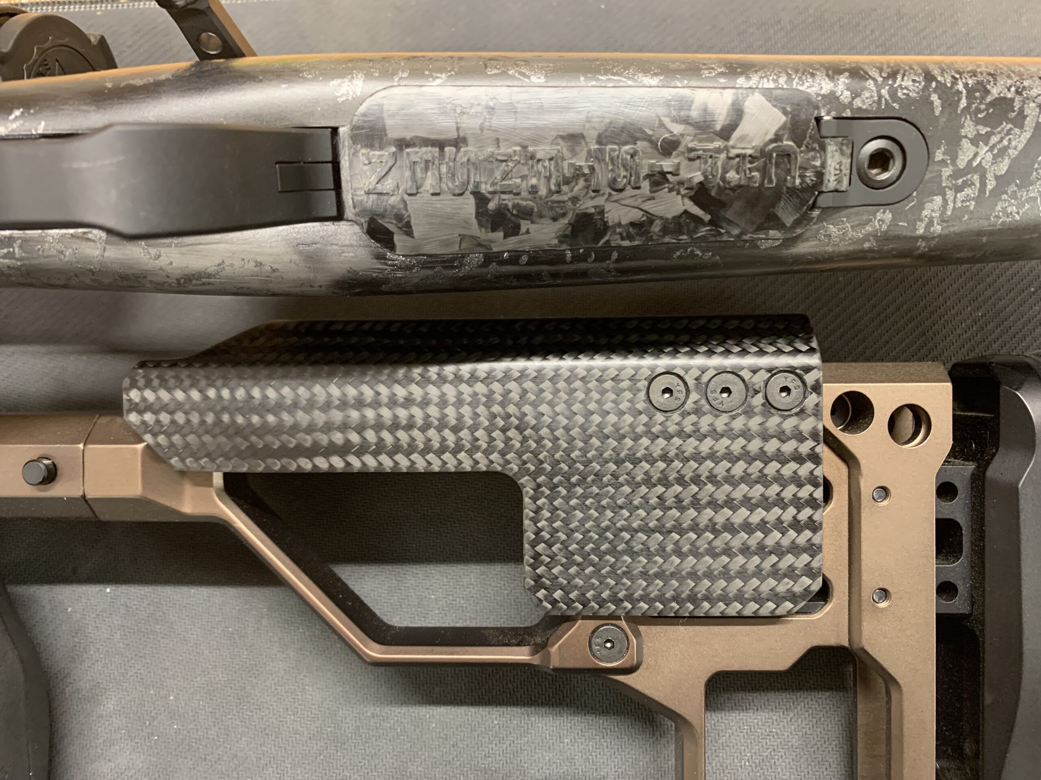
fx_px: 782
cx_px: 520
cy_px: 390
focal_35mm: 26
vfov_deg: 53.1
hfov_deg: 67.3
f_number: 1.8
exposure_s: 1/40
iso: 400
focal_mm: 4.25
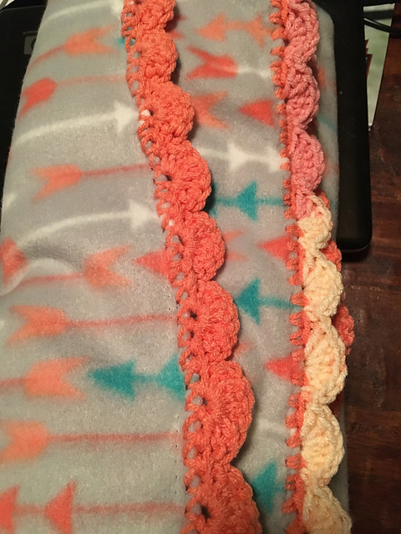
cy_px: 267
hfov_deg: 48.2
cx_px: 200
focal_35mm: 29
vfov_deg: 61.7
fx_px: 448
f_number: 2.2
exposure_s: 1/15
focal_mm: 4.15
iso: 320
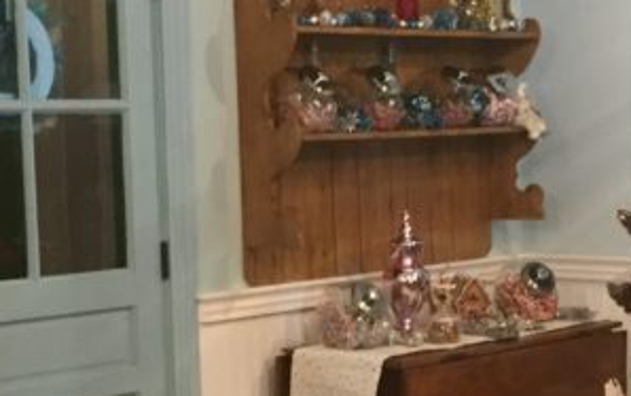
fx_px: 1756
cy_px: 363
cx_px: 387
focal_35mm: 102
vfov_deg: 12.8
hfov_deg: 20.3
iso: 320
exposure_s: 1/15
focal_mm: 4.15
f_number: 2.2
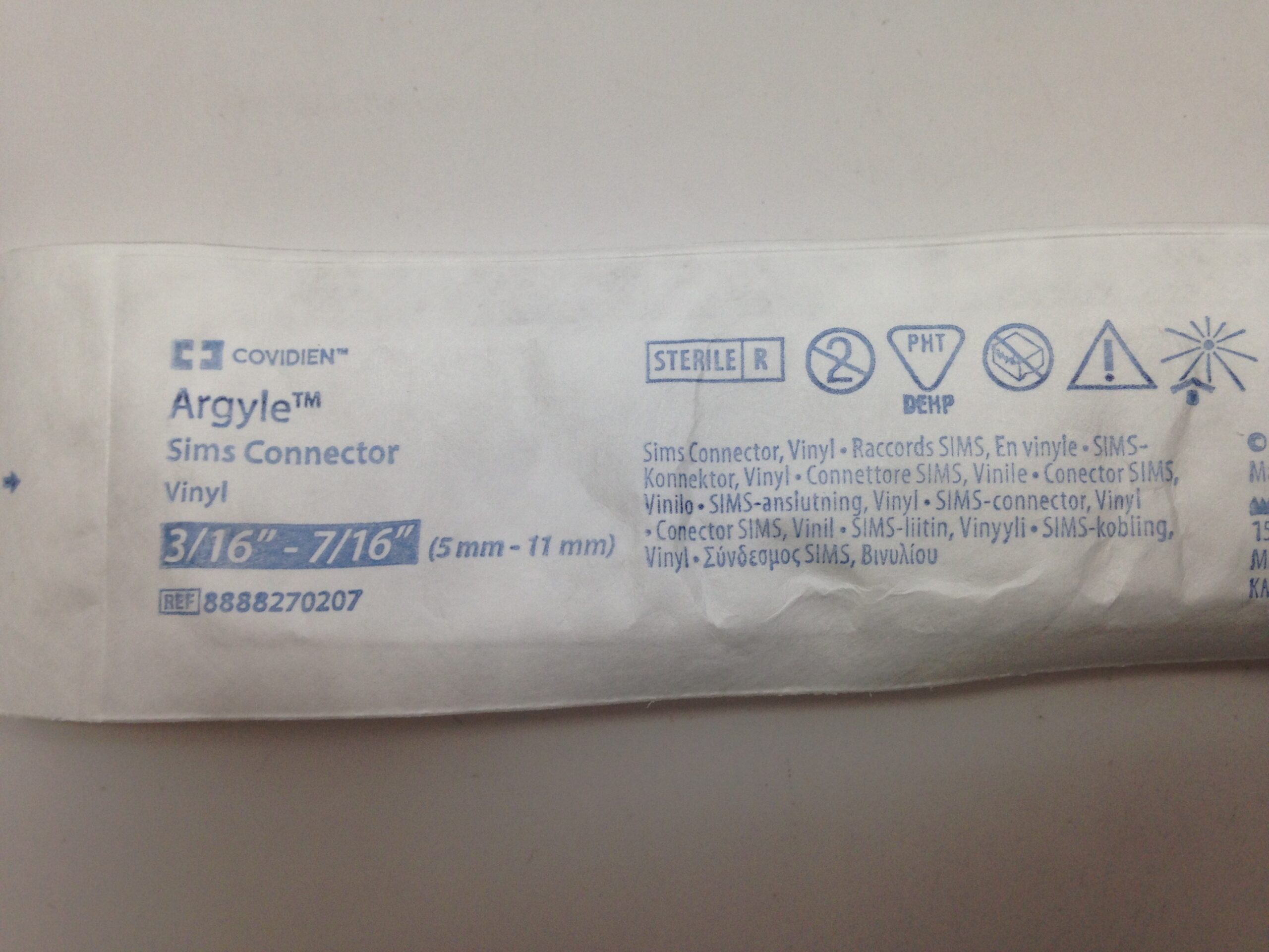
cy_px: 476
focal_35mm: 33
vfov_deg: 42.9
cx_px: 634
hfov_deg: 55.4
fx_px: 1210
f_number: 2.4
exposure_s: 1/60
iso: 50
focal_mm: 4.12
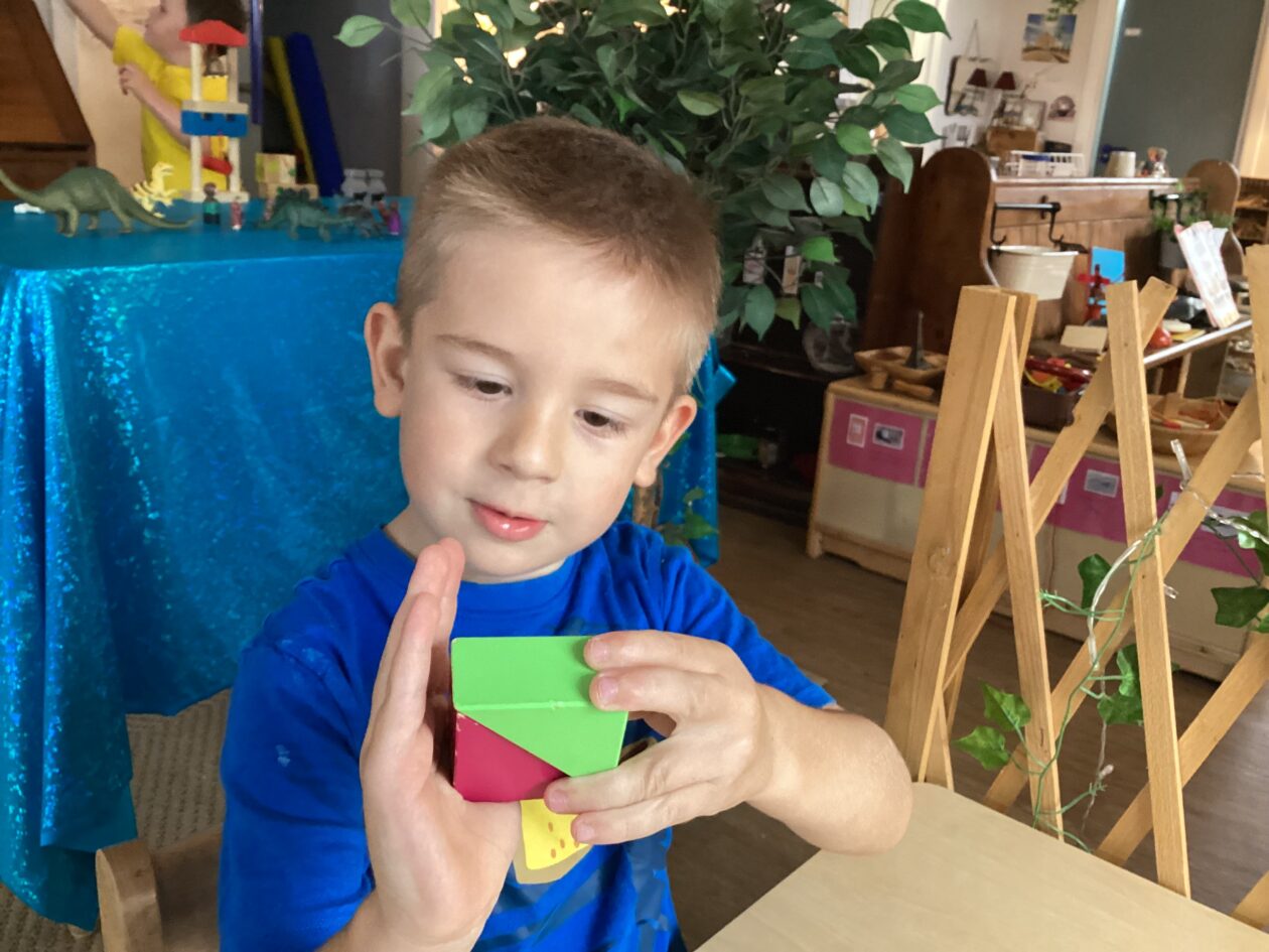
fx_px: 1136
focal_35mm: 31
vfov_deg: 45.4
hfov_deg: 58.4
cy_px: 476
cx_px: 634
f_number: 2.4
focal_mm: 3.3
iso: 200
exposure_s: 1/50
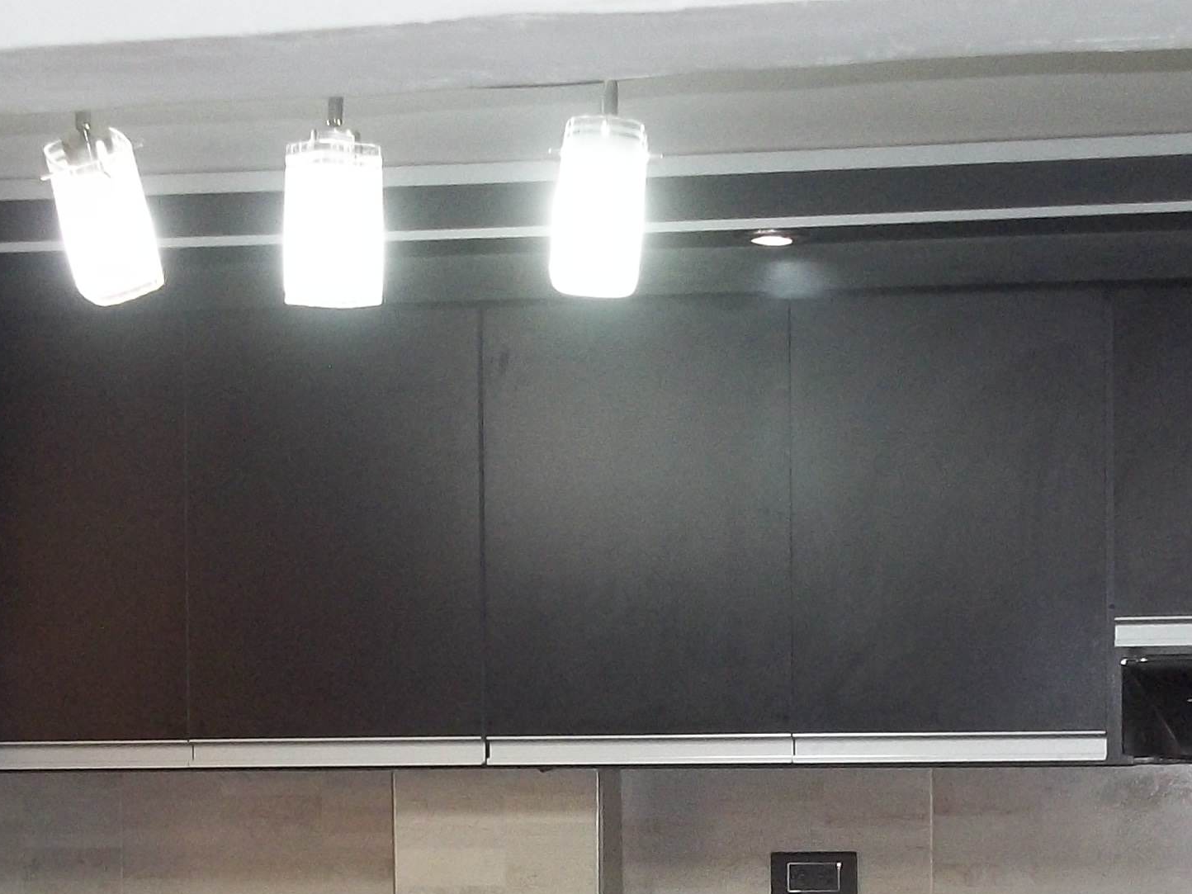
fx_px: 3271
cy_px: 951
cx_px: 705
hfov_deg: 20.6
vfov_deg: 15.2
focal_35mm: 95
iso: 160
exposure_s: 1/30
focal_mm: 5.7
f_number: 2.9
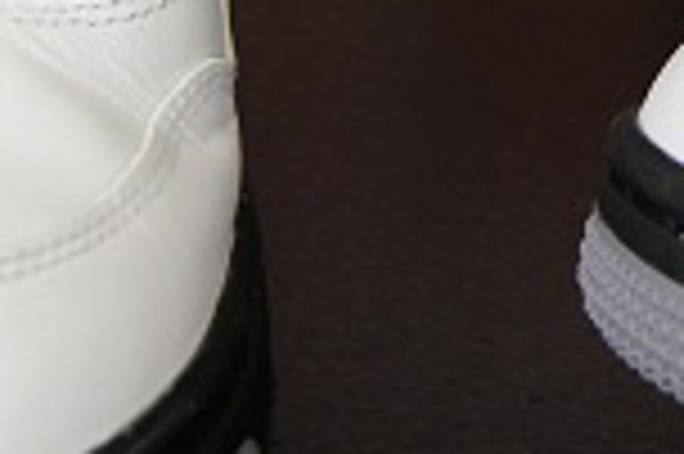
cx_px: 821
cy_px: -288
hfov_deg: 11.5
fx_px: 3321
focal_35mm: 175
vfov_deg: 7.6
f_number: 4
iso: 640
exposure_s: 1/40
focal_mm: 24
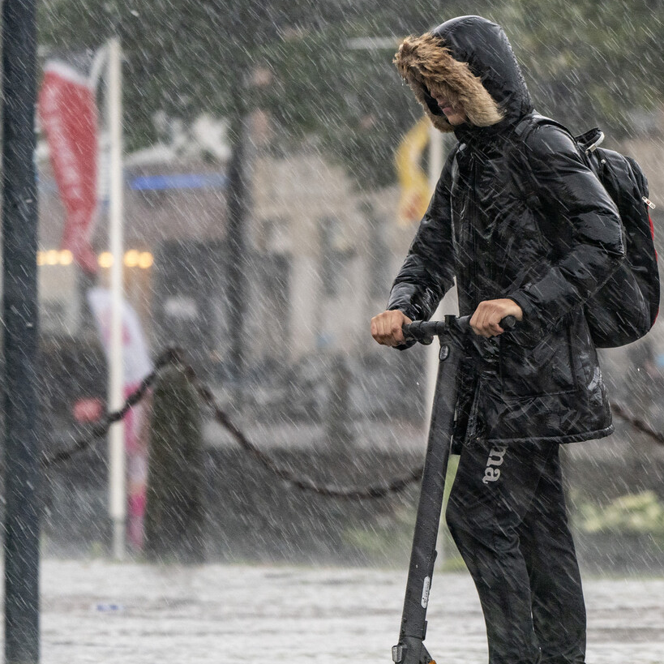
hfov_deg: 5.0
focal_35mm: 352
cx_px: 610
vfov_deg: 5.0
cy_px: 421
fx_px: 7639
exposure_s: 1/250
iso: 2500
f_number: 5.6
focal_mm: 212
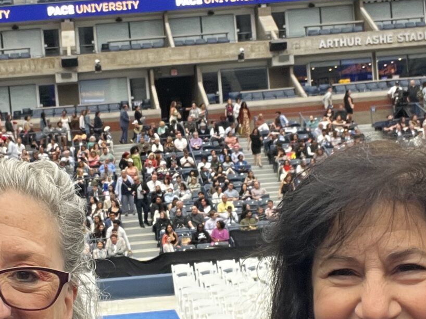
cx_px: 150
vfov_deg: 20.4
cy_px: 186
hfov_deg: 26.9
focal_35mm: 72
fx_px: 886
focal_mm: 2.71
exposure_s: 1/87
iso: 100
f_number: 2.2
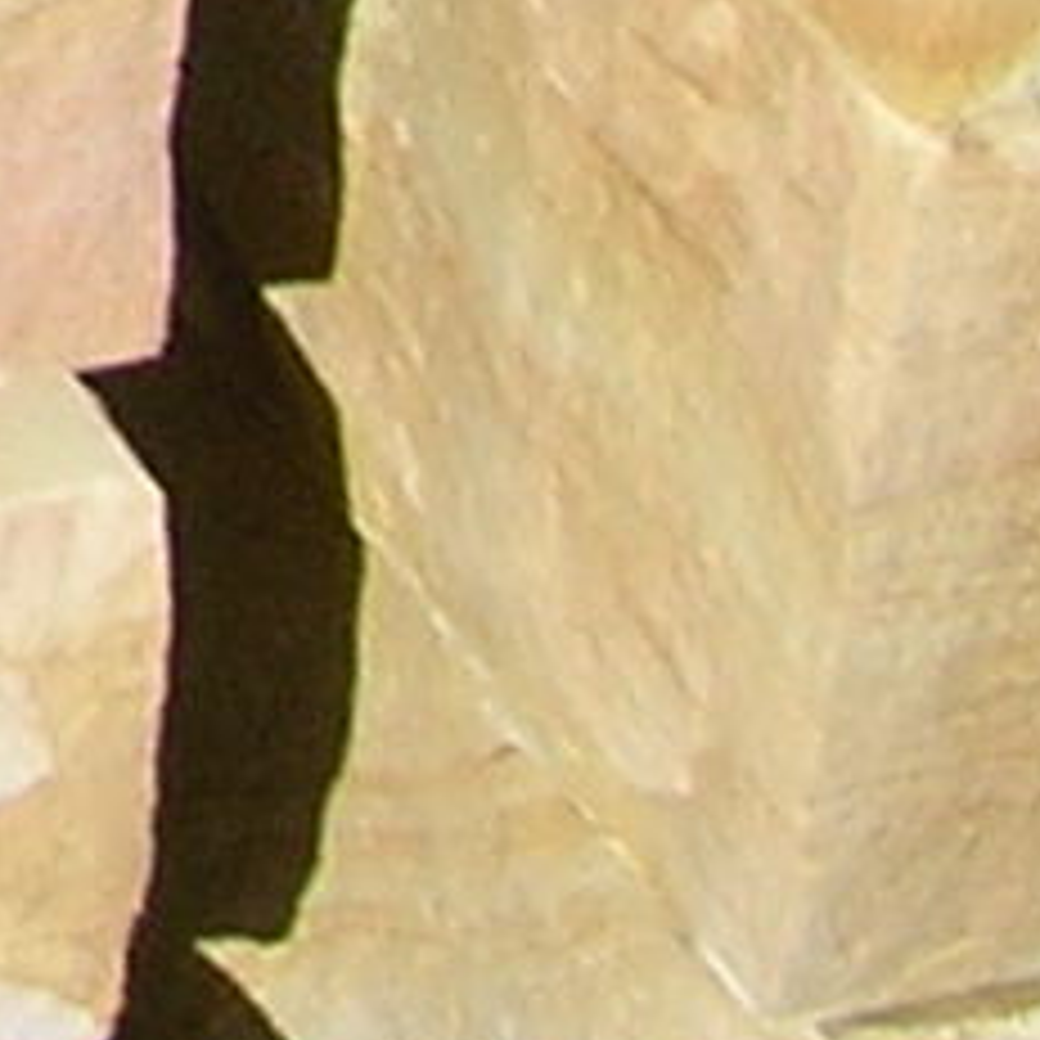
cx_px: -2355
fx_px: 10095
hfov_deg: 5.5
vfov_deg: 5.5
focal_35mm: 297
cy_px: -2170
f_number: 4.9
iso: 50
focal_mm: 5.7
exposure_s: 1/512
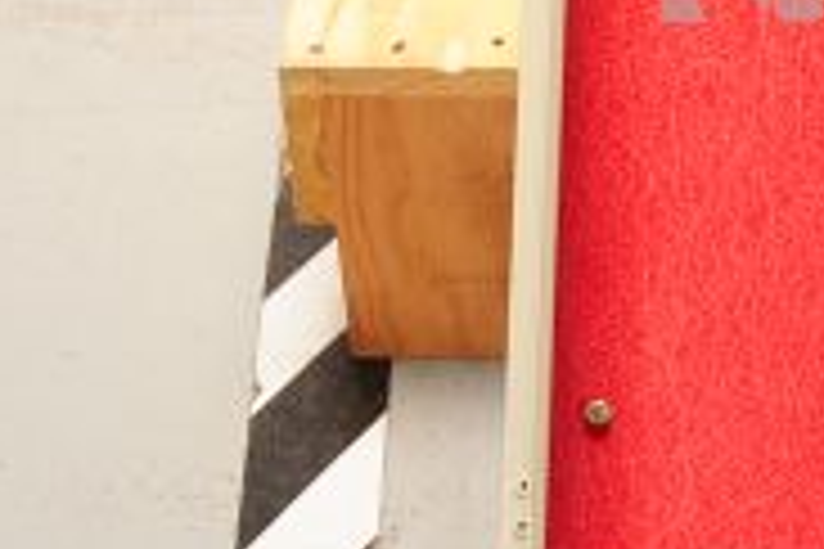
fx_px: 3753
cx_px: 1112
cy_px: -83
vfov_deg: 8.3
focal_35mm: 164
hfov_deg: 12.1
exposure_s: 1/160
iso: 320
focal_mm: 50
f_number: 11
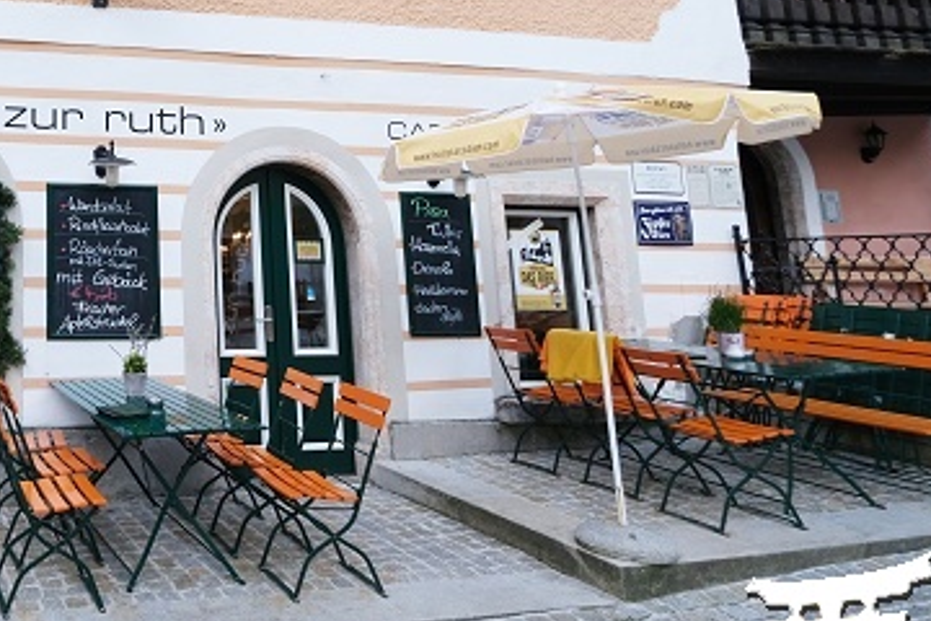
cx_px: 8
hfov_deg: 50.5
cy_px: 124
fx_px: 776
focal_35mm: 30
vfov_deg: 41.7
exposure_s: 1/160
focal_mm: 10
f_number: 4
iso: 250
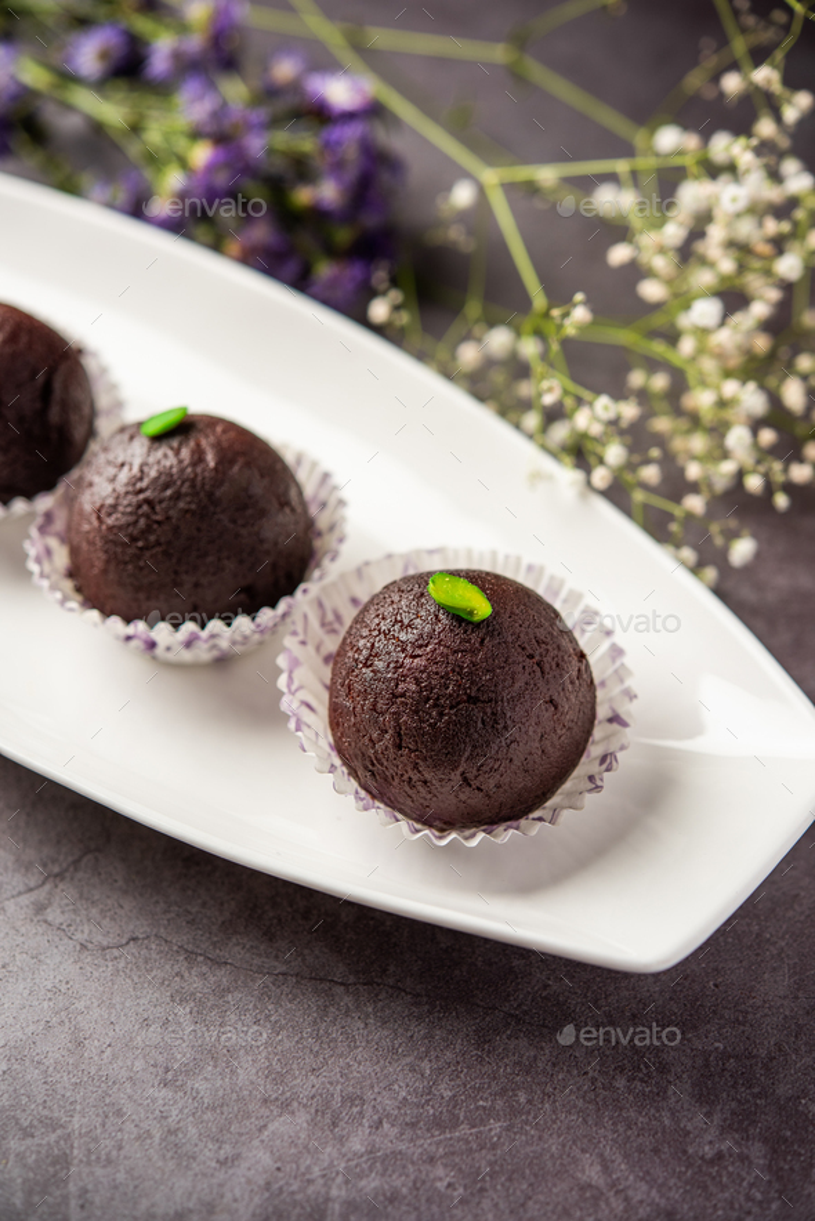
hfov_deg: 22.6
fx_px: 2036
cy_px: 610
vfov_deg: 33.4
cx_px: 408
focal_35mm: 60
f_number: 4.5
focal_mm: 60
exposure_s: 1/125
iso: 125
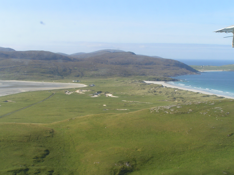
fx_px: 365
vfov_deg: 27.0
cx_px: 117
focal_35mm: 54
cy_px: 88
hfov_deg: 35.5
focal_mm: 8.3
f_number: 6.3
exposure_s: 1/200
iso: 50
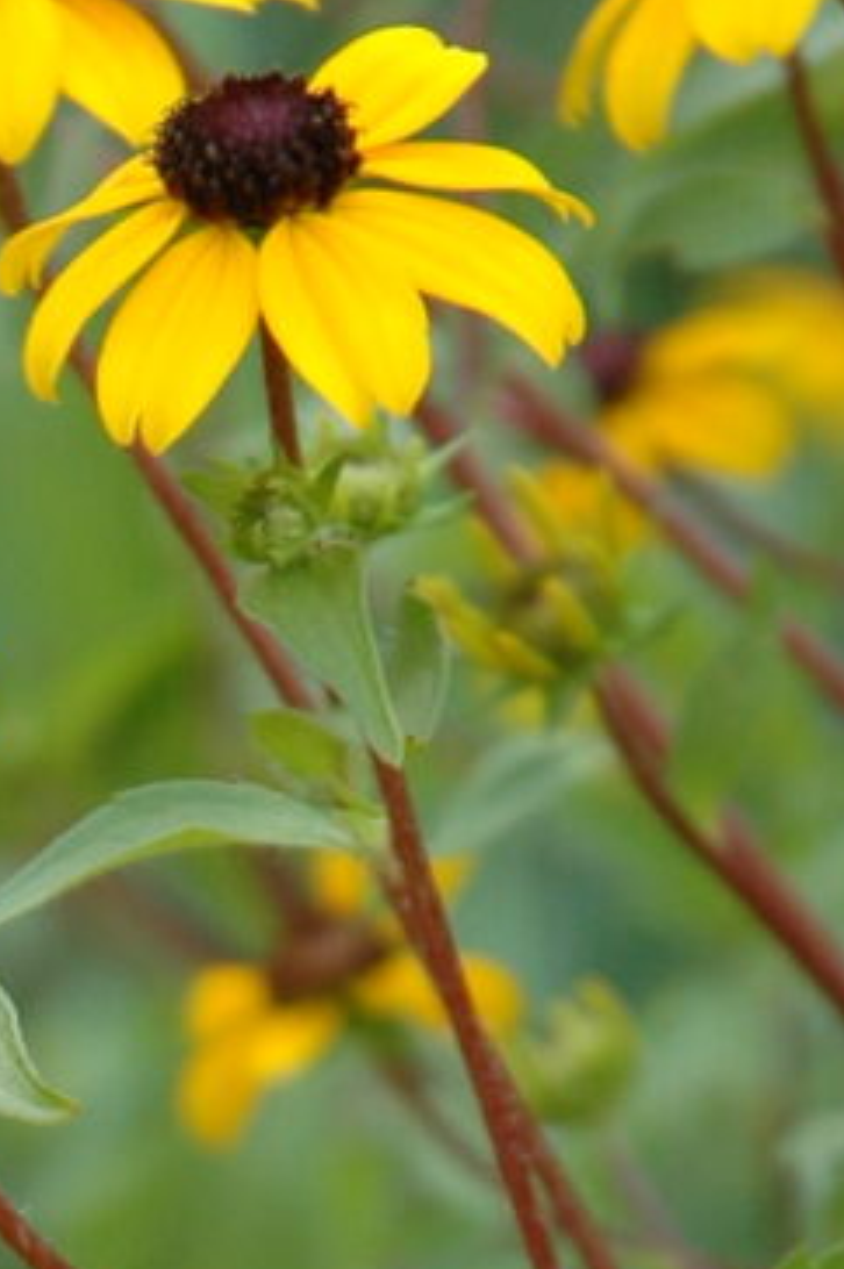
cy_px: 1991
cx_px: -717
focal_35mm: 443
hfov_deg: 3.1
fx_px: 15607
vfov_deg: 4.6
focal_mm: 70
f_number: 6.3
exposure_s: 1/125
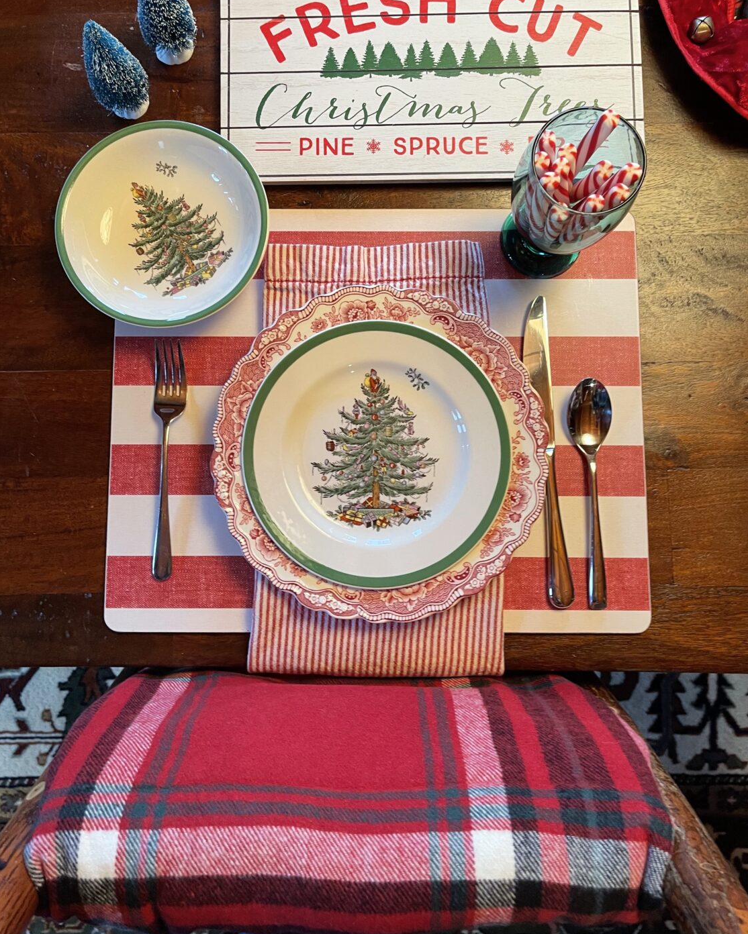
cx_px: 363
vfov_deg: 62.1
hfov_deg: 51.5
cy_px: 433
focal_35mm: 28
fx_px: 775
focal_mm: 5.1
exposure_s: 1/60
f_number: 1.6
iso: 200
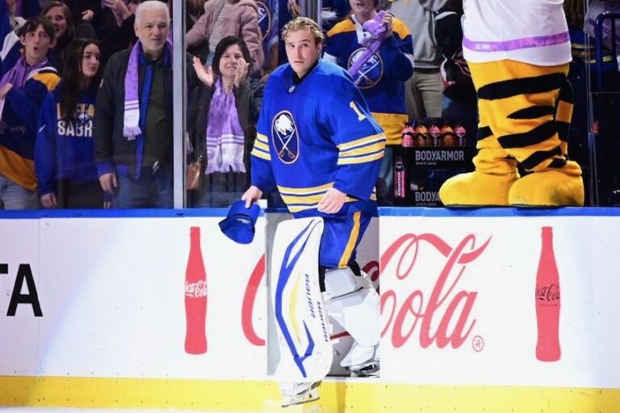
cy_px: 206
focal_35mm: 200
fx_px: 3442
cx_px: 310
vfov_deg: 6.9
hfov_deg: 10.3
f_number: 2.8
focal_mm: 200
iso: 4000
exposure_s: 1/1250
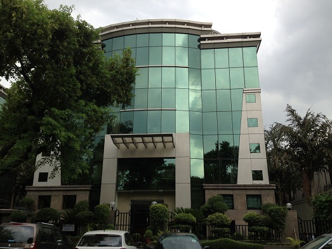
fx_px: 336
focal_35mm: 35
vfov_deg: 40.7
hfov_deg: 52.6
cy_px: 124
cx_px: 166
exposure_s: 1/717
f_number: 2.4
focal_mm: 4.28
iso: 50
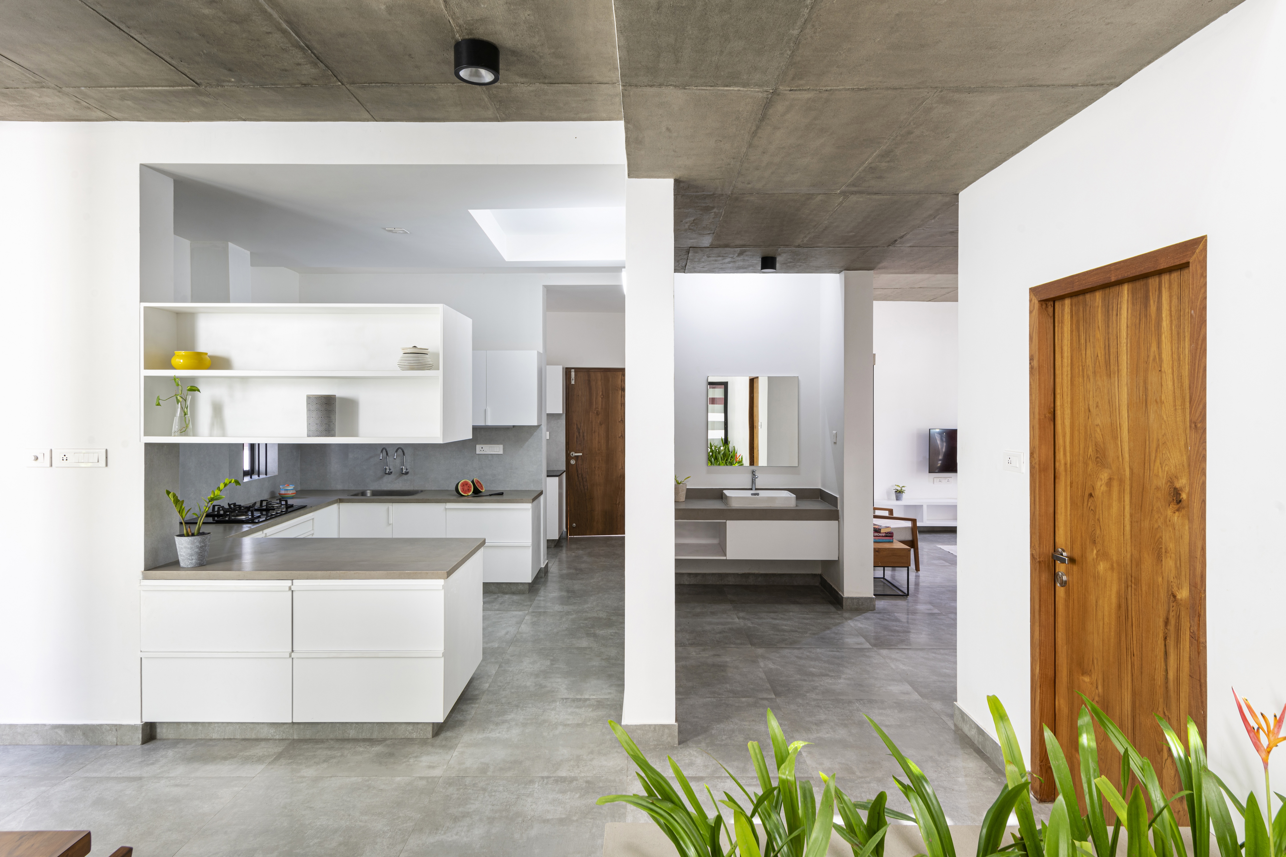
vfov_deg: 61.9
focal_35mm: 20
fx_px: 714
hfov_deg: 84.0
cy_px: 428
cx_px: 643
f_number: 11
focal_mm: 20
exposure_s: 1/5
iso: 100
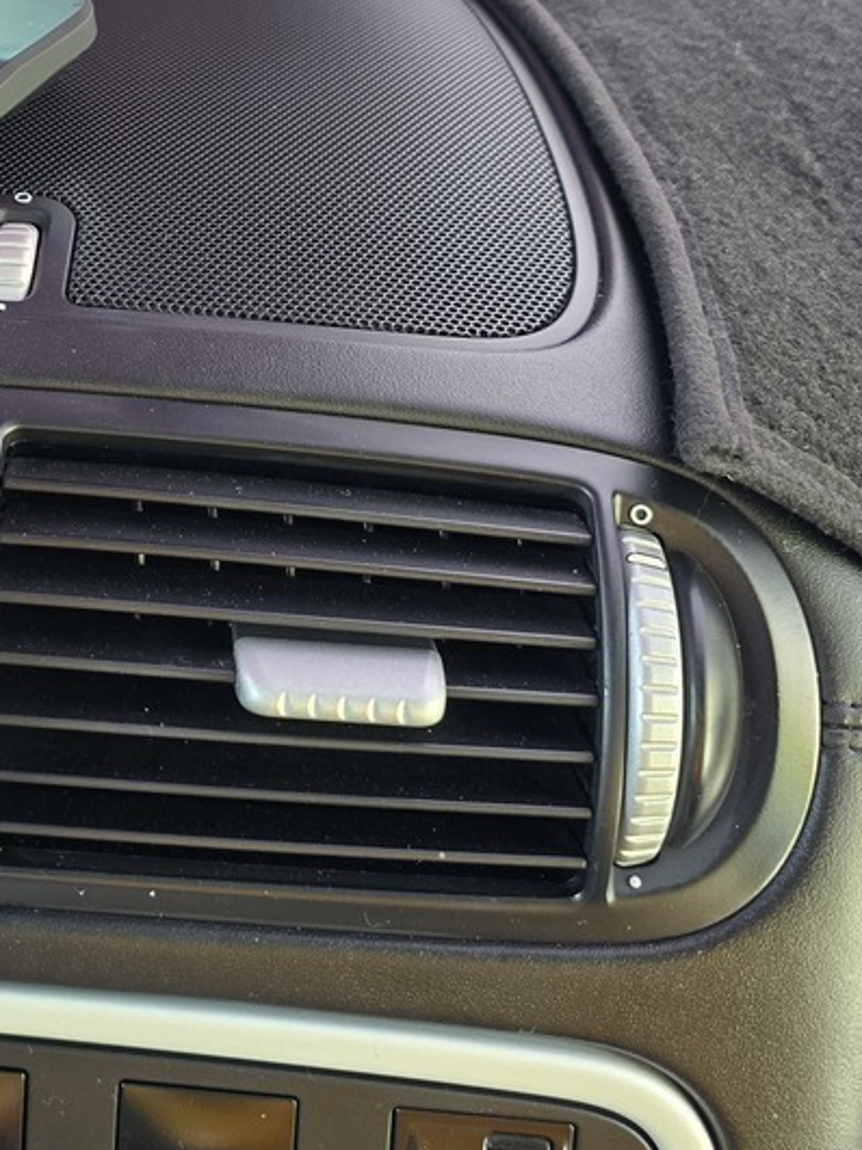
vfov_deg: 35.4
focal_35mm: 52
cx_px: 26
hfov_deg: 26.7
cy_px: 193
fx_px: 1727
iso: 160
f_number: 1.7
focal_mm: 6.3
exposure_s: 1/120
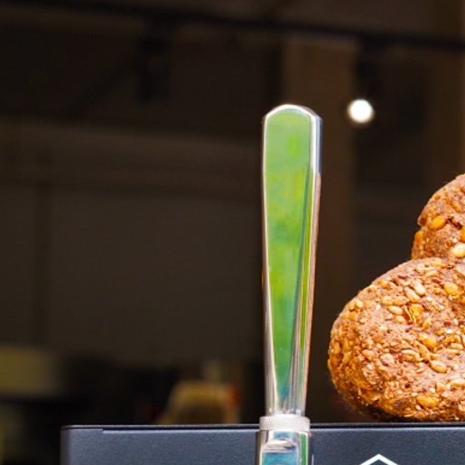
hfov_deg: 13.2
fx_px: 2006
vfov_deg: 13.1
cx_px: 284
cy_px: 435
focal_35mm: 132
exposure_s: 1/100
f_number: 5.6
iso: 320
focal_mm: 50
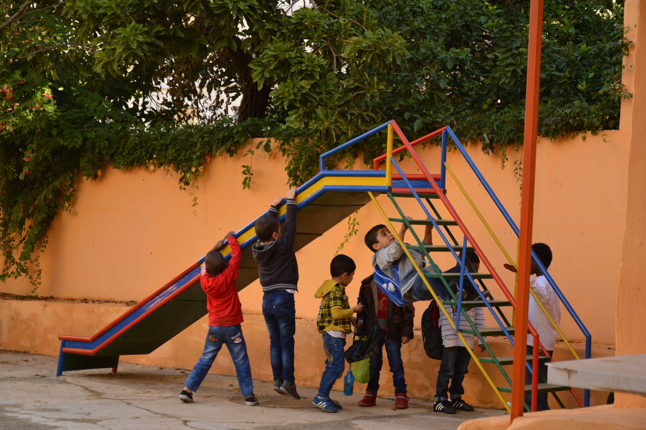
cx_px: 323
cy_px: 215
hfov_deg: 23.4
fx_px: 1560
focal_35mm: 87
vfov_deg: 15.7
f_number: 5
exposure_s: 1/250
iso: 400
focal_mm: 58
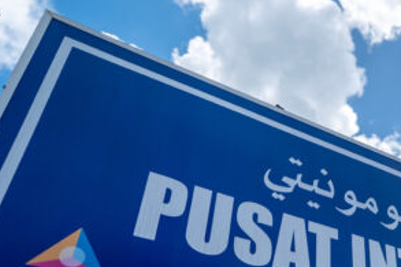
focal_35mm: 41
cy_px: 209
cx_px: 360
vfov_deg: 31.8
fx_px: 456
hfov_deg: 43.4
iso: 160
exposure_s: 1/12800
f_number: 1.4
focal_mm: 13
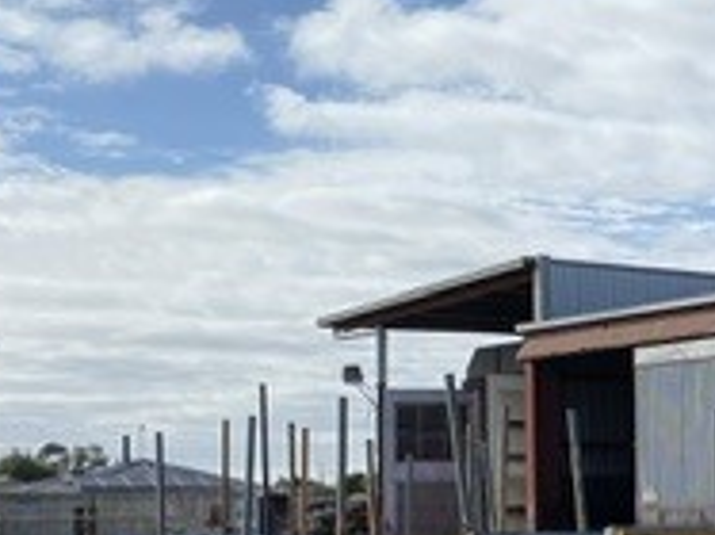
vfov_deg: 16.4
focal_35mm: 89
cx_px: 1166
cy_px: 451
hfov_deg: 18.6
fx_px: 1837
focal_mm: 4.25
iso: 32
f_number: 1.8
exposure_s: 1/3731
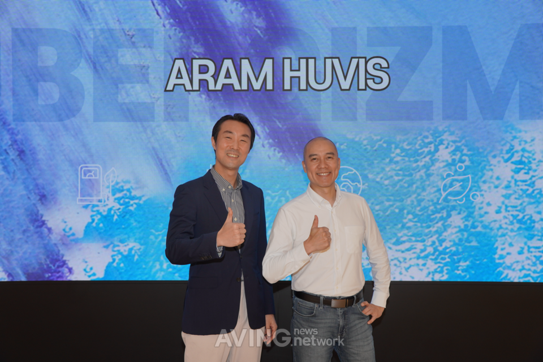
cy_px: 181
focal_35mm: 38
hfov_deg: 51.3
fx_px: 566
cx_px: 272
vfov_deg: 35.5
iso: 200
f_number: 4
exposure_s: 1/160
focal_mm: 25
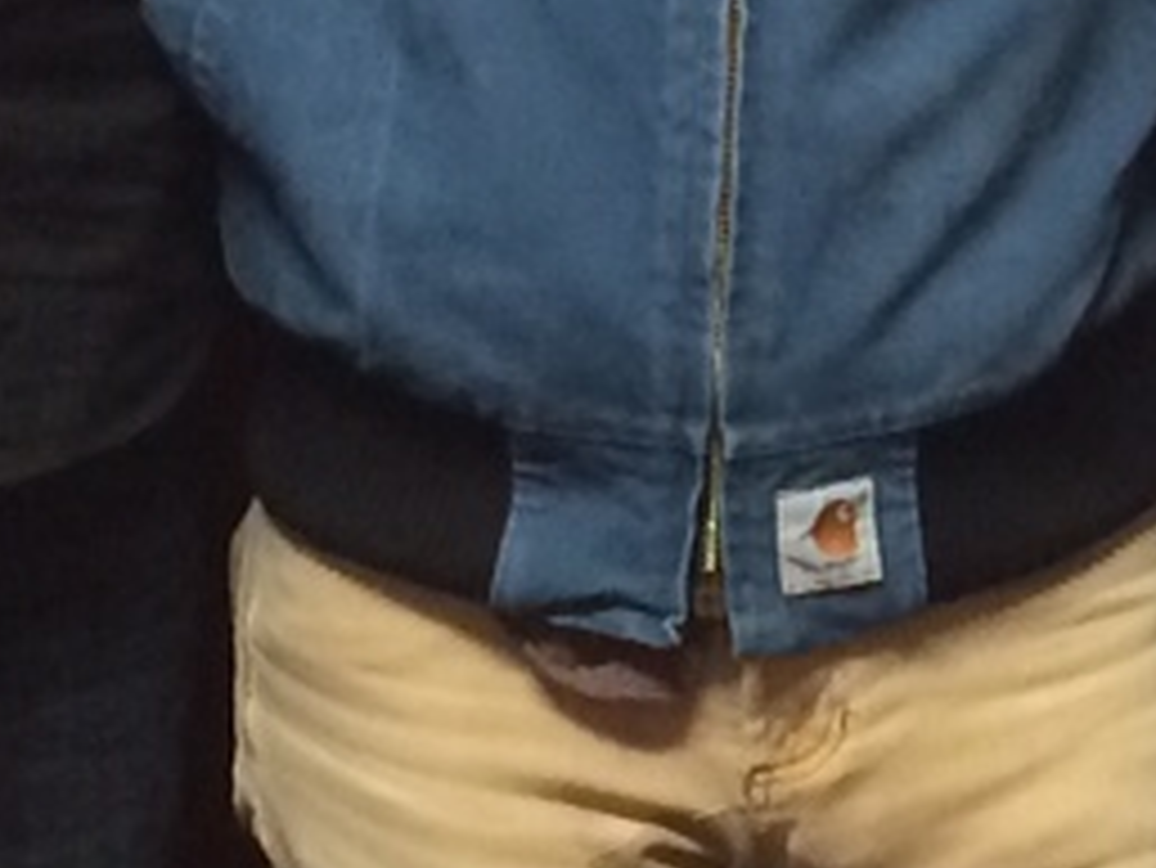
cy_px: -396
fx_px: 6148
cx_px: 1098
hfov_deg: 10.7
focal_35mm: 184
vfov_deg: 7.9
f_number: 2.2
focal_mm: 4.15
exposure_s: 1/30
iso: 200
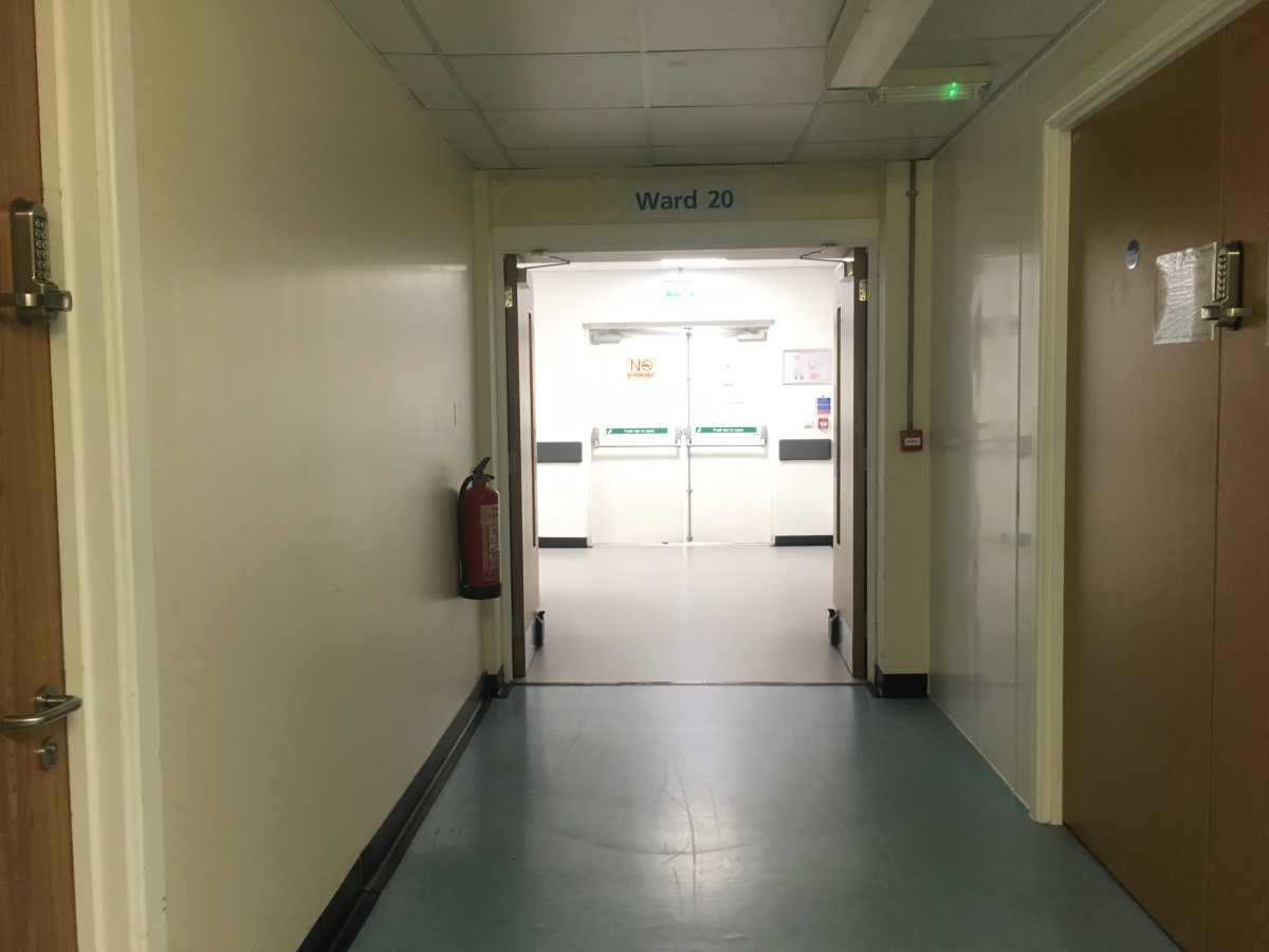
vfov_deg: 48.2
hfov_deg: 61.7
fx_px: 1063
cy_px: 476
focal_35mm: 29
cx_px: 634
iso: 125
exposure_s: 1/33
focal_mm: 4.15
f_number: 2.2
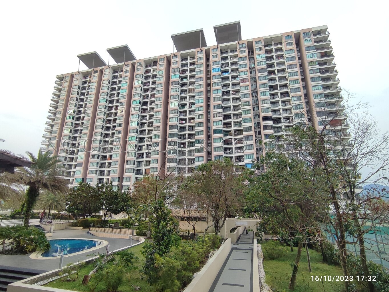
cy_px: 146
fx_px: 180
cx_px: 194
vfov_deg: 78.2
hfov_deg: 94.5
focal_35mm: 16
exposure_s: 1/469
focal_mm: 1.65
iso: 50
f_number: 2.2
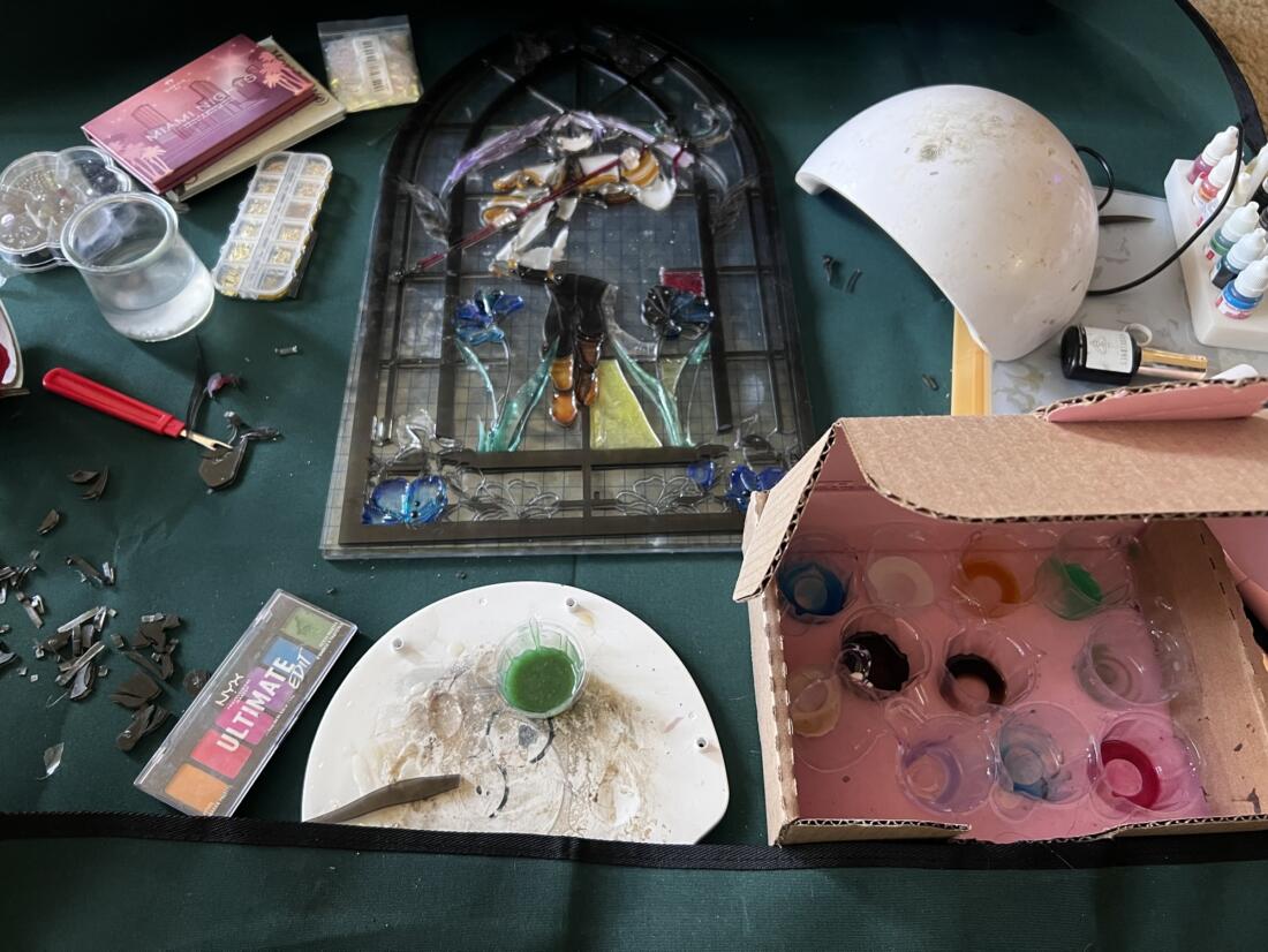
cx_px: 634
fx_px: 953
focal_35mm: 26
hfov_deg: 67.3
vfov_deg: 53.1
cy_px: 476
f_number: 1.5
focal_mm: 5.7
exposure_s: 1/60
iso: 500
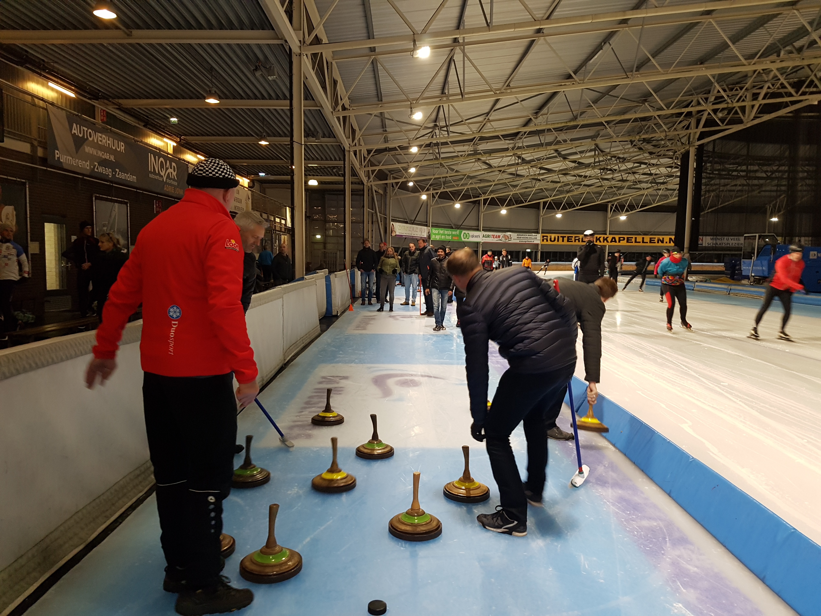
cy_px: 308
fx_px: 617
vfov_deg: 53.1
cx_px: 410
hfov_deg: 67.3
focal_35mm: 26
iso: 200
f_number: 1.7
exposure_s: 1/50
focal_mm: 4.2
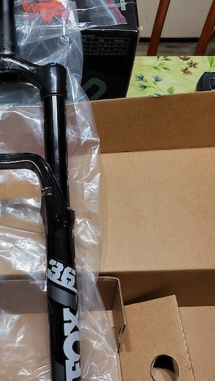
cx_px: 30
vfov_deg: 55.2
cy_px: 211
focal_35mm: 36
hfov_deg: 31.6
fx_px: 365
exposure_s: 1/40
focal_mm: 5
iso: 250
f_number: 1.8
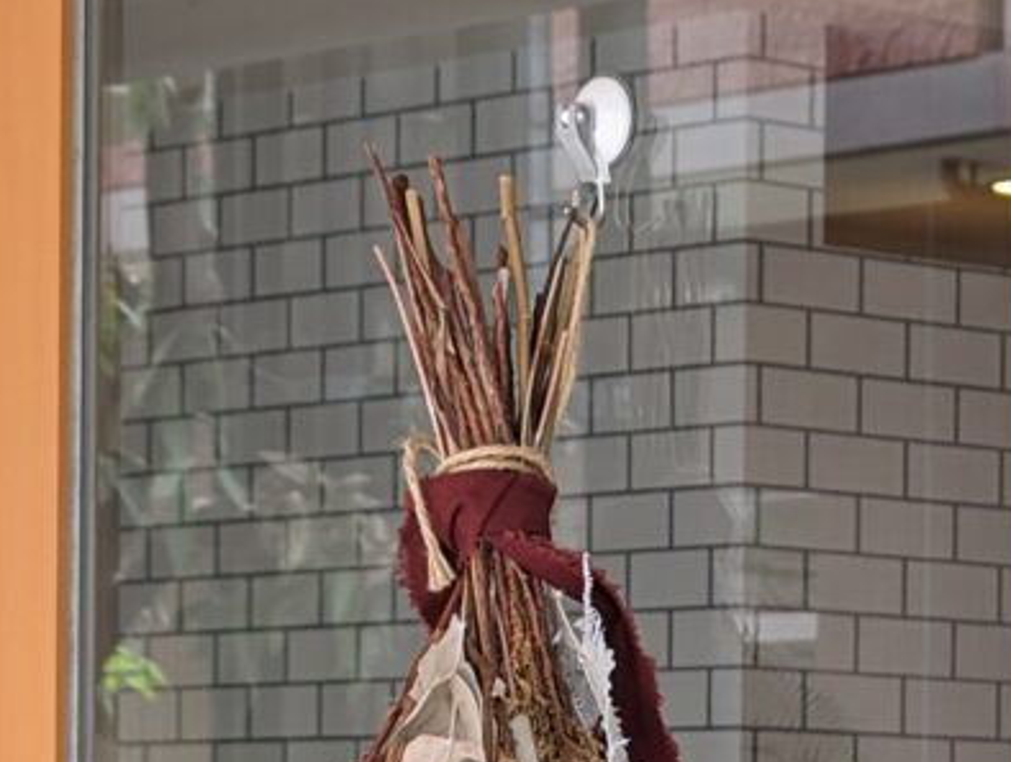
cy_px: 863
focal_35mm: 187
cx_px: 1250
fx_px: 5472
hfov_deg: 10.4
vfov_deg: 7.9
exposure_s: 1/128
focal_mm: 6.81
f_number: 1.85
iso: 42
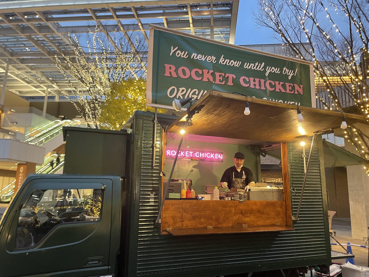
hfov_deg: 67.3
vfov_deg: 53.1
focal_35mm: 26
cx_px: 184
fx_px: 277
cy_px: 138
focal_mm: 4.2
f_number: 1.6
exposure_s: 1/50
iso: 320
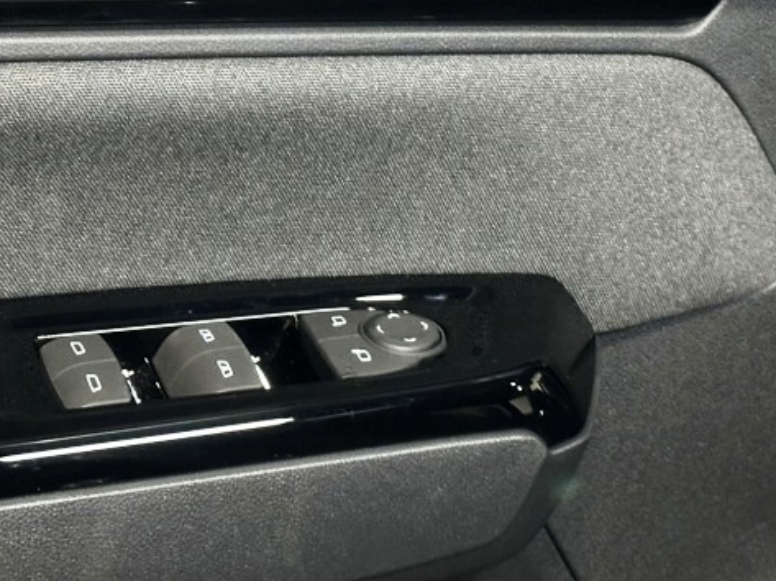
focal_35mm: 104
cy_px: 126
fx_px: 2330
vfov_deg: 14.1
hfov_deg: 18.9
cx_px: 340
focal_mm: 6.86
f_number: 1.78
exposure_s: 1/30
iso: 640
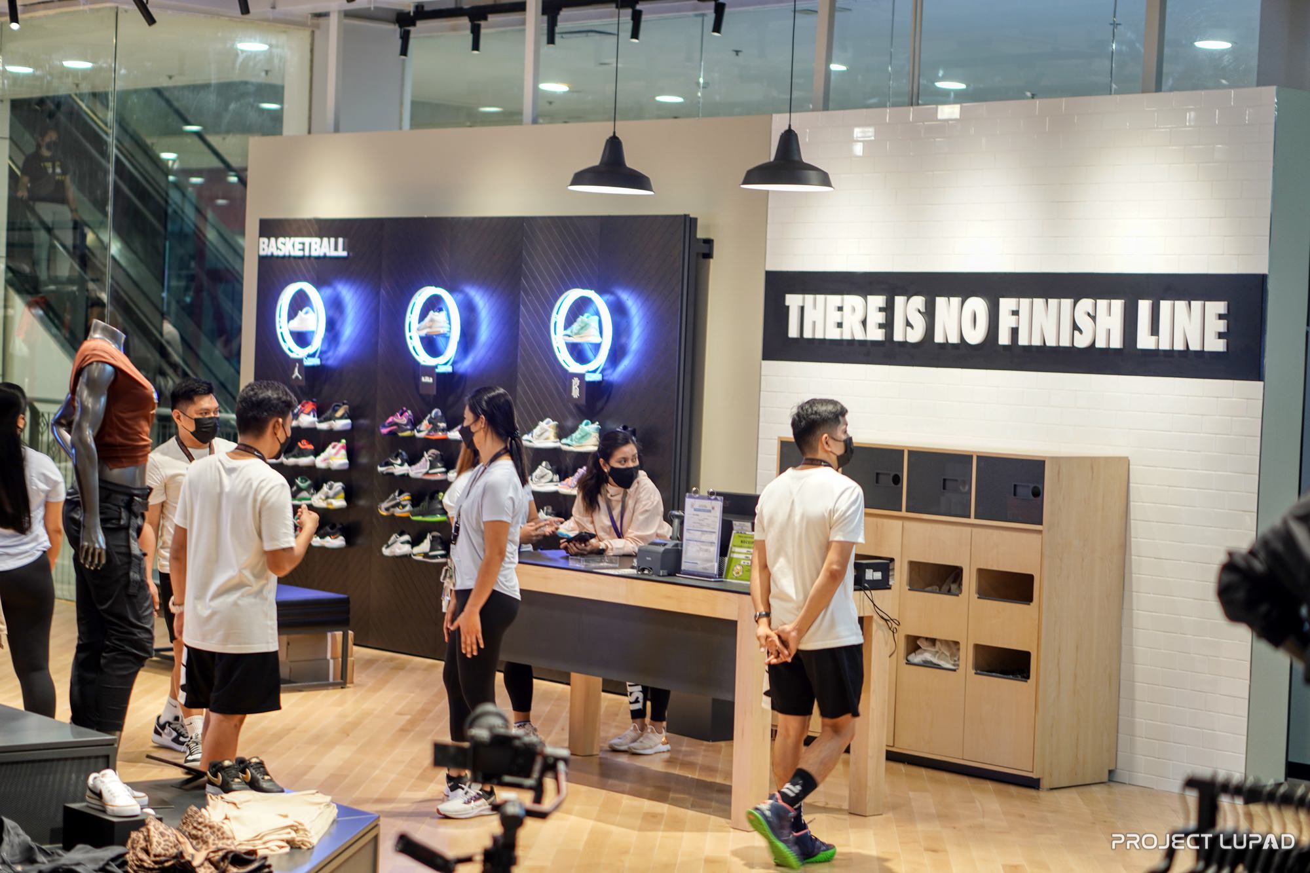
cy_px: 436
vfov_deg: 18.2
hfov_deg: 27.0
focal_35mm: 75
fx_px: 2729
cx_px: 655
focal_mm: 50
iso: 100
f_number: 1.8
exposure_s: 1/60
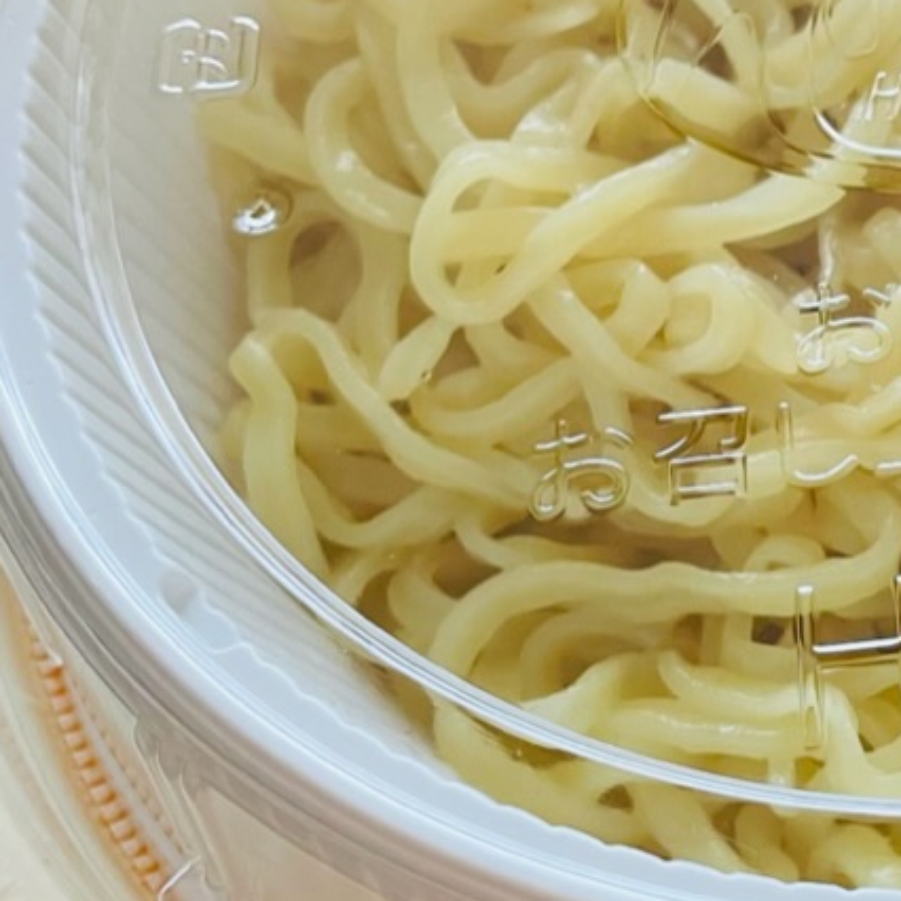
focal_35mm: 69
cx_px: 994
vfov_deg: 25.0
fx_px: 2032
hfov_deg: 23.4
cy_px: 385
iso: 125
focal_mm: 4.2
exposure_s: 1/60
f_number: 1.6
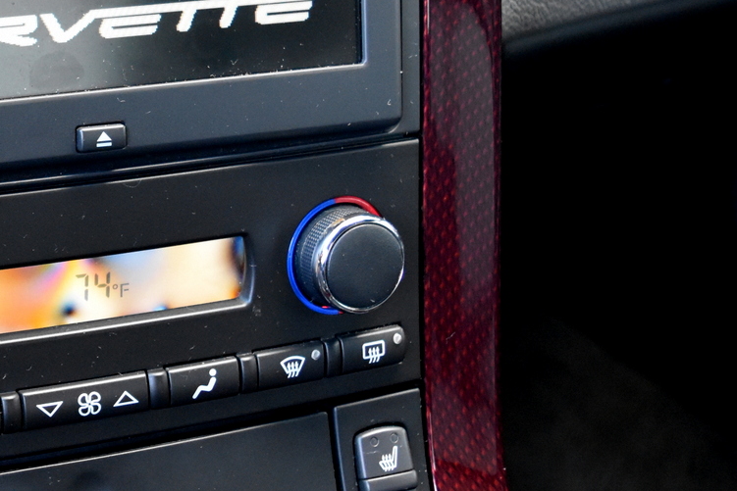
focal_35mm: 69
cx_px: -39
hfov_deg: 27.2
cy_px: 168
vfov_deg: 19.7
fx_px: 1413
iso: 2500
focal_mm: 18
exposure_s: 1/60
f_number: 3.5
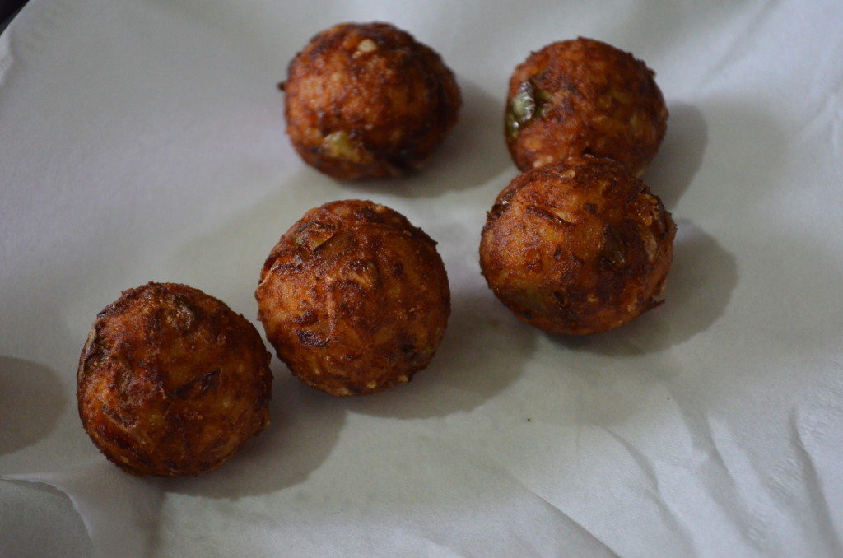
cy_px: 279
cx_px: 422
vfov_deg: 16.5
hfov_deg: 24.7
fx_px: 1928
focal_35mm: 82
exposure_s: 1/30
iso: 2500
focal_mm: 55
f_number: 5.6
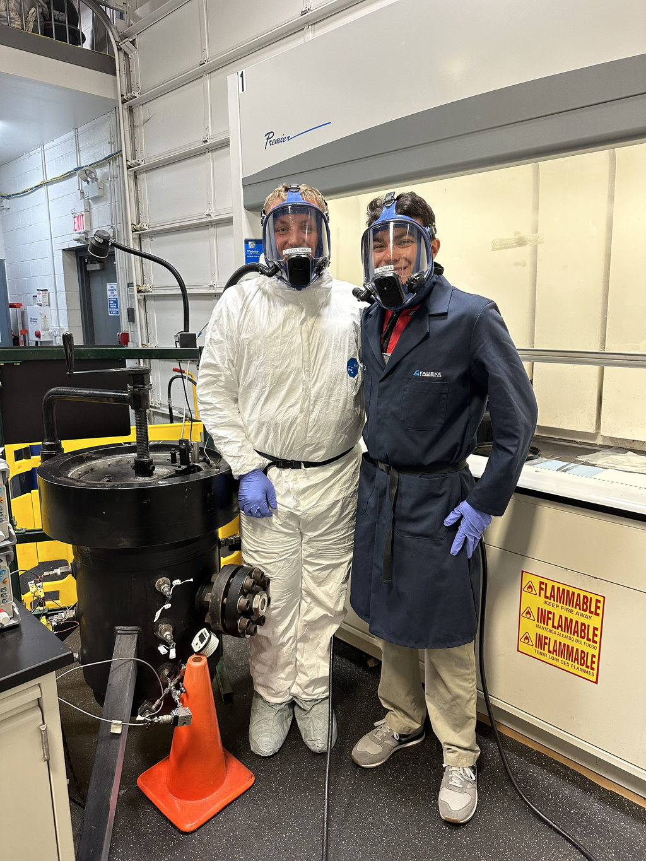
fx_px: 597
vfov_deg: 71.6
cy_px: 430
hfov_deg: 56.8
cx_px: 323
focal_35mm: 24
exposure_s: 1/120
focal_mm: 6.86
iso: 200
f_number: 1.78
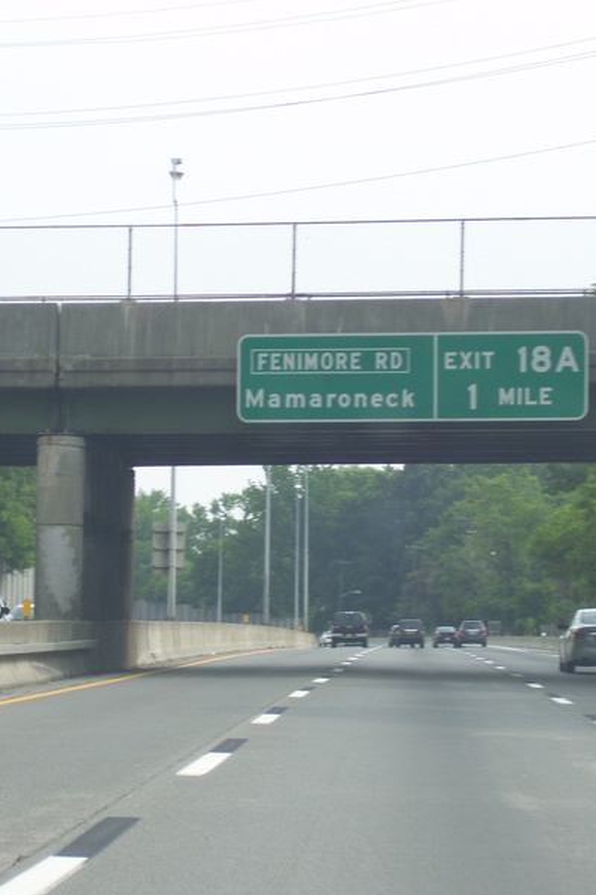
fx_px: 3725
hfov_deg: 9.1
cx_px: 393
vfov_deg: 13.7
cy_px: 448
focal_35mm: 150
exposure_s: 1/320
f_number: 4.6
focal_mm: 18
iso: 80
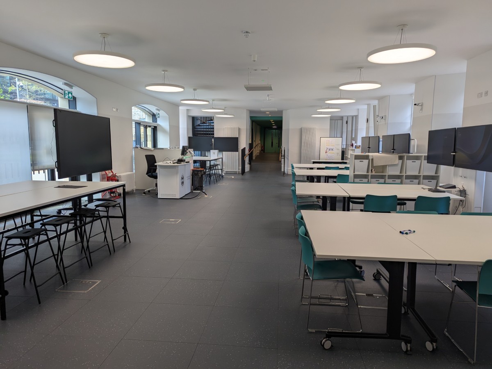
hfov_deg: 71.6
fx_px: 341
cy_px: 184
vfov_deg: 56.8
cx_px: 246
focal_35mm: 24
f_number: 1.85
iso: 41
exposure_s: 1/165
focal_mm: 6.81
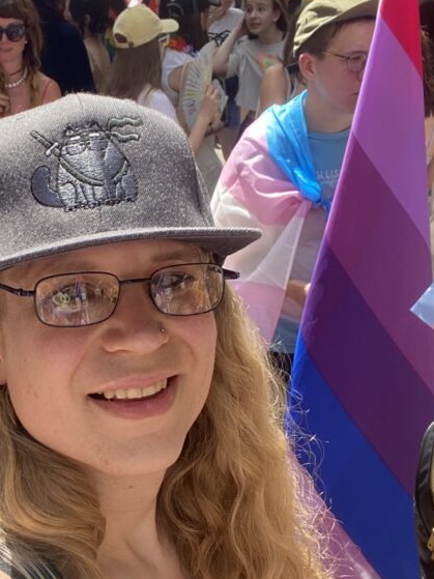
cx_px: 117
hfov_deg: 26.3
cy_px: 361
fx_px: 920
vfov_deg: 34.8
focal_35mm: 55
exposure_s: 1/163
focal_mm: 2.71
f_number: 2.2
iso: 25
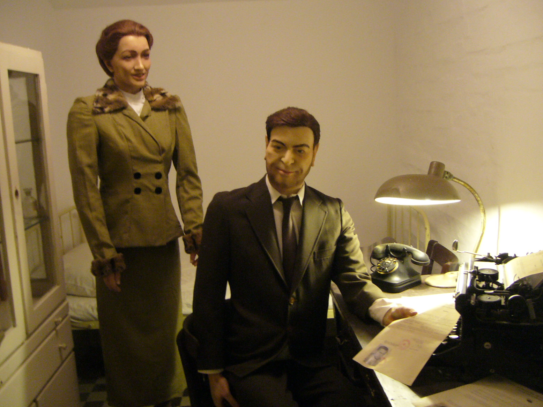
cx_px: 267
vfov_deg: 39.7
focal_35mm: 36
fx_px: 565
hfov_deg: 51.4
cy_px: 204
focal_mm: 5.8
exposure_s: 1/8
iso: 200
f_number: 2.8
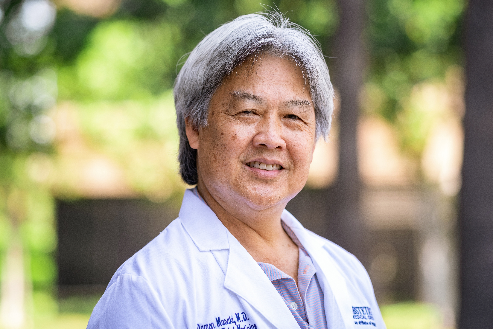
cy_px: 164
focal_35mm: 135
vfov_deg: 10.2
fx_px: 1849
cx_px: 246
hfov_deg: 15.2
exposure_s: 1/500
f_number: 2
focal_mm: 90
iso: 160
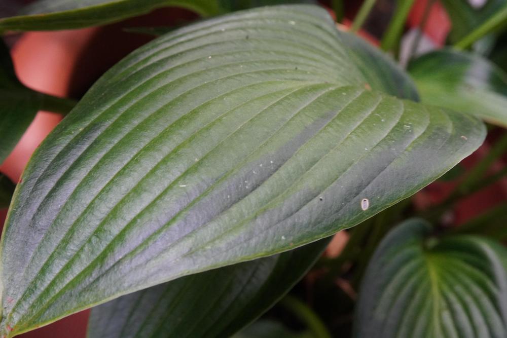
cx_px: 254
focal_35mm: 42
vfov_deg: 31.9
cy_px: 169
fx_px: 592
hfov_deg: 46.4
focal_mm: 28
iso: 2500
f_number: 11
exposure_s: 1/50
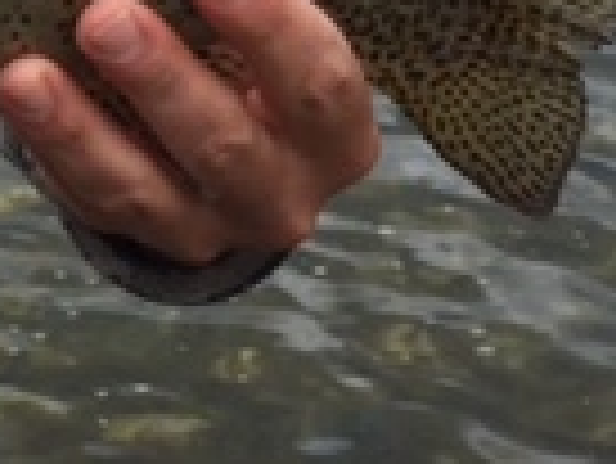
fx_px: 2404
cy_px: -95
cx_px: -346
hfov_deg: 13.6
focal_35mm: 135
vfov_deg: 10.8
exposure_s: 1/1163
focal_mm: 4.15
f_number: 2.2
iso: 32
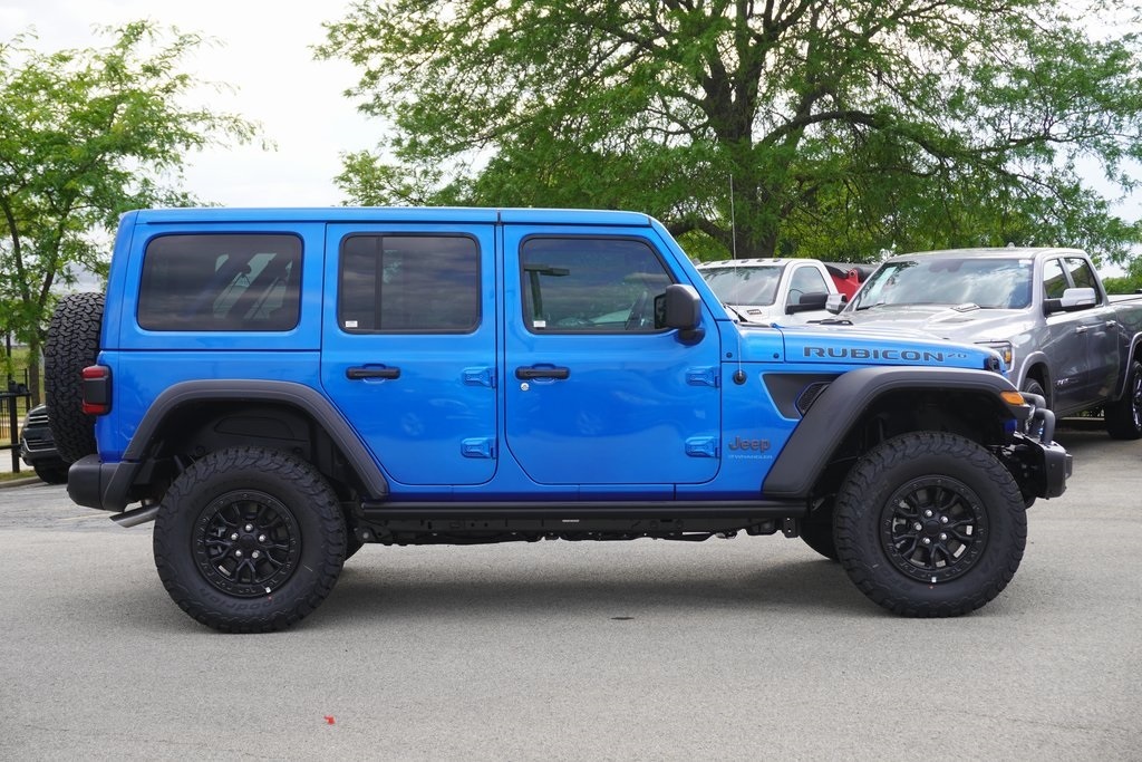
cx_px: 571
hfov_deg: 37.8
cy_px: 381
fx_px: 1666
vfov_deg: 25.8
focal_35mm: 52
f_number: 8
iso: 100
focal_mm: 35
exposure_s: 1/80
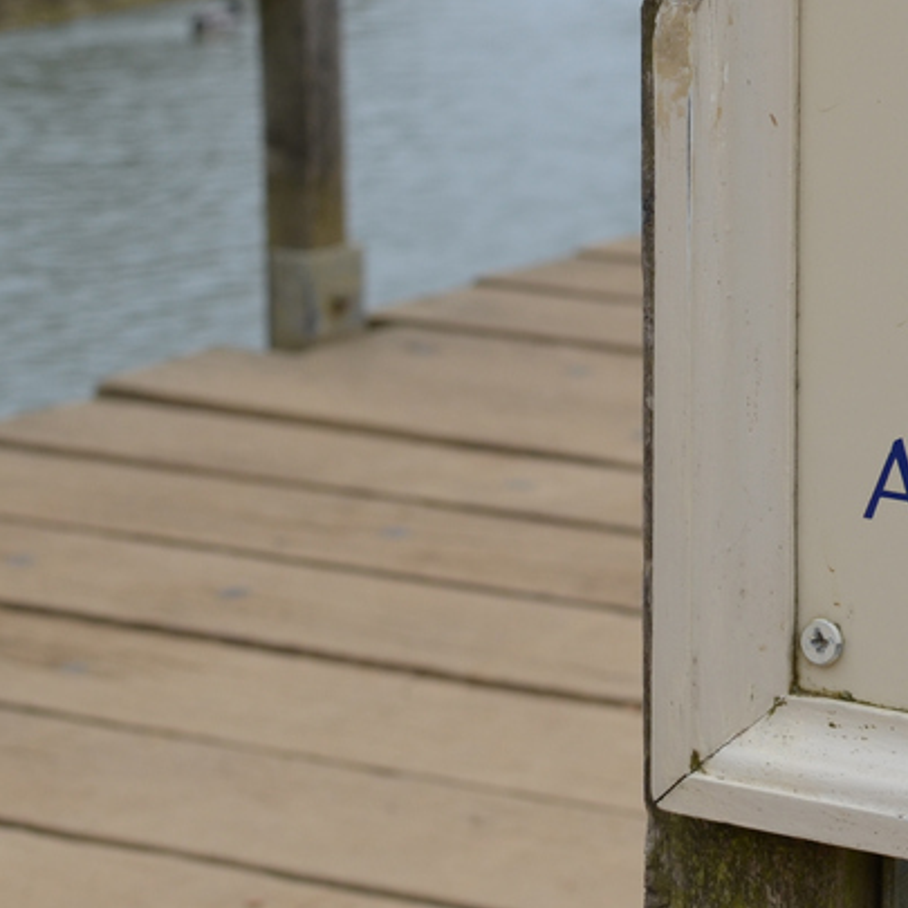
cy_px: 304
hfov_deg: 12.5
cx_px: 812
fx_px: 4105
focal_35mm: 138
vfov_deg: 12.6
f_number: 7.1
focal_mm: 35
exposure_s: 1/200
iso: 200
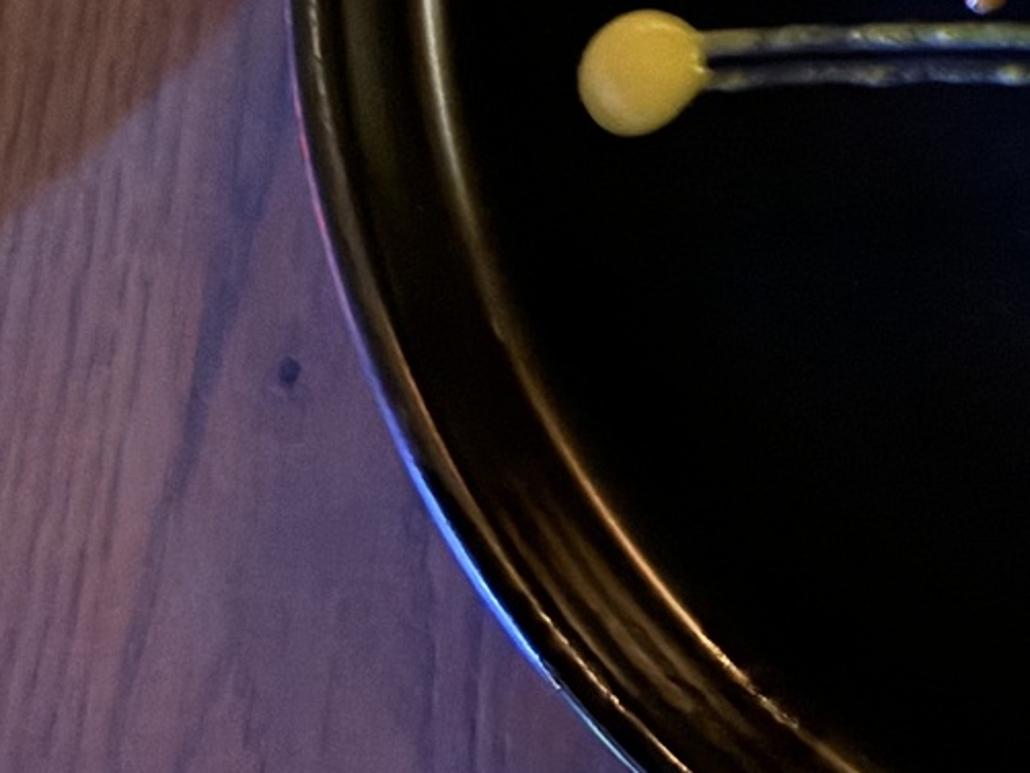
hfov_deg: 19.9
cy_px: -374
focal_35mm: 83
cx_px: 1606
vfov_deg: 16.3
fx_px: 2470
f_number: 1.6
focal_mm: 5.96
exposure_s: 1/5
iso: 2000
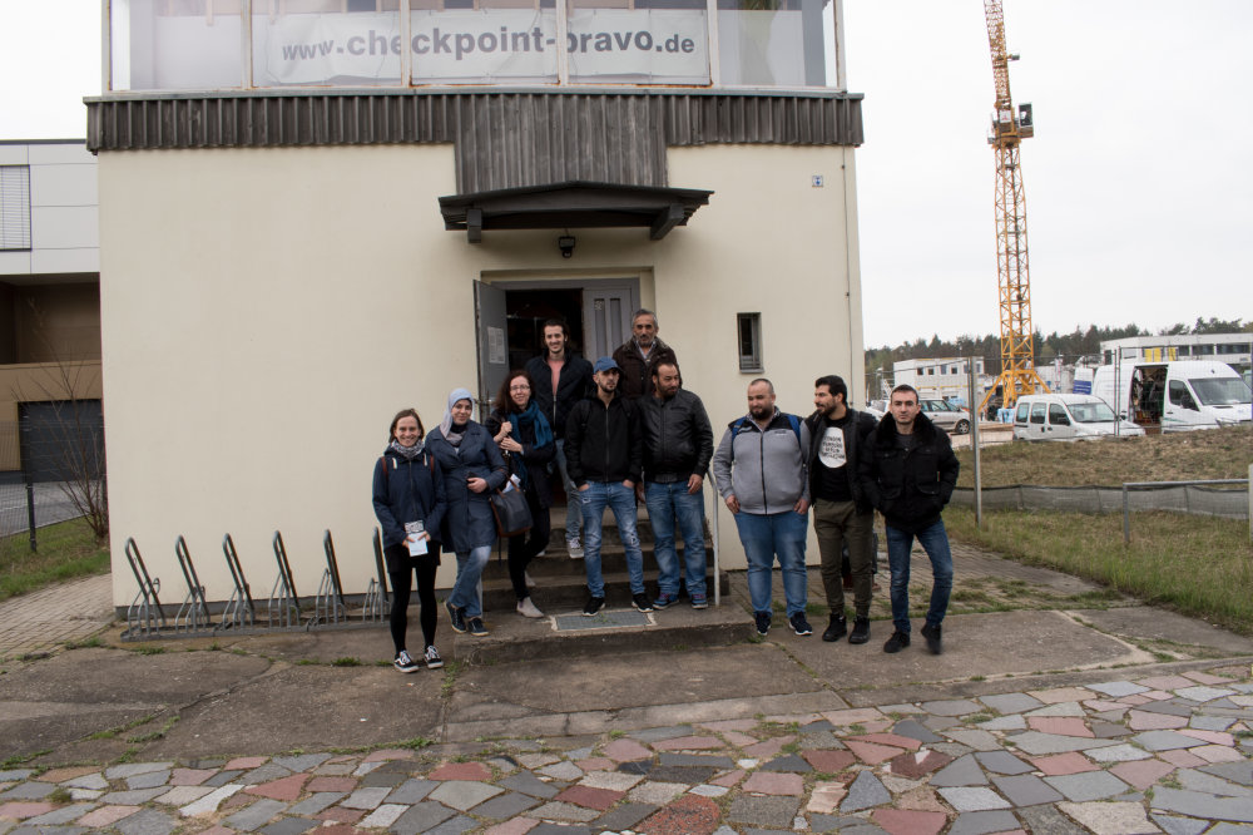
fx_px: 939
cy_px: 418
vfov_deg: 47.9
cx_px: 626
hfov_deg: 67.4
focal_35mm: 27
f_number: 16
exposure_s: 1/30
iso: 100
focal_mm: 18
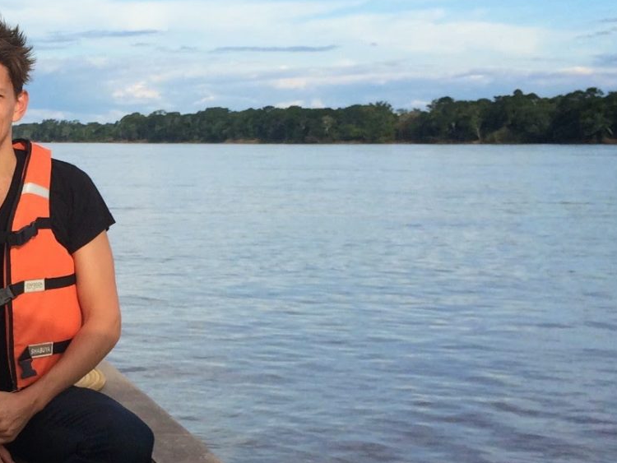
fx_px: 1355
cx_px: 21
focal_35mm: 76
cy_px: 302
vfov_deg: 19.3
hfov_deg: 24.6
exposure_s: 1/1866
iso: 32
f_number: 2.2
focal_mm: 4.12
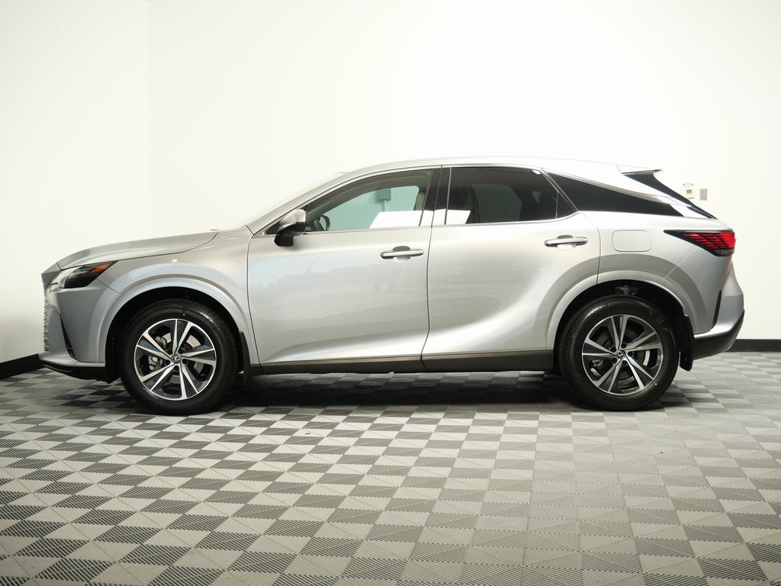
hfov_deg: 46.8
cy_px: 293
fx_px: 902
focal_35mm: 40
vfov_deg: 36.0
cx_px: 390
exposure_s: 1/200
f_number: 5
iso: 250
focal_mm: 20
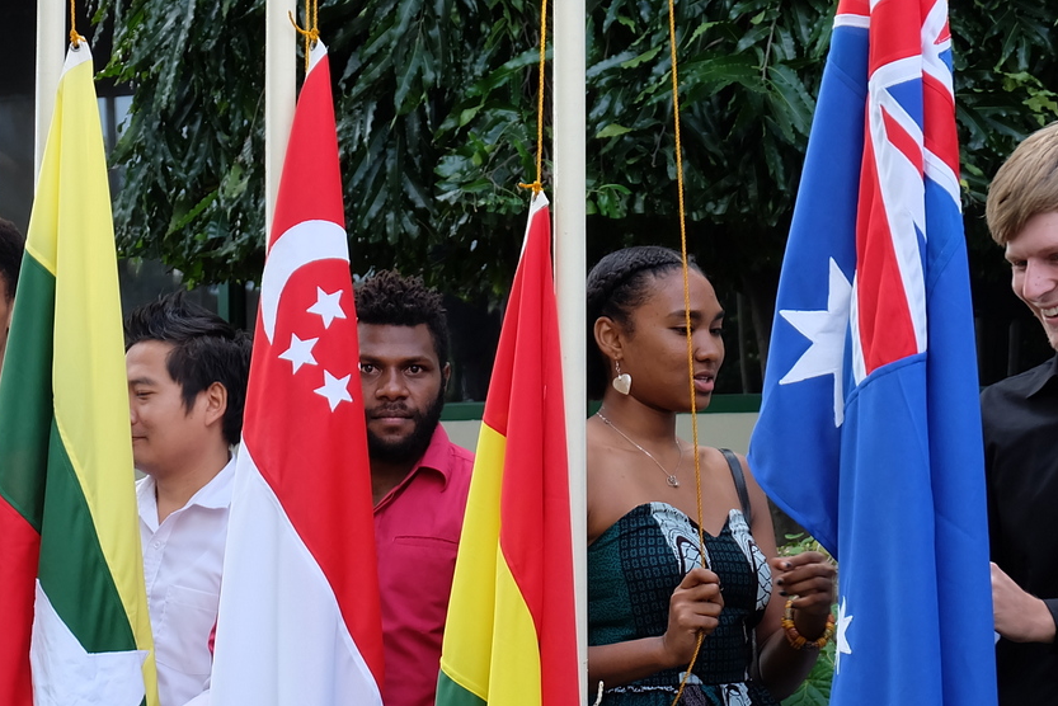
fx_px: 4233
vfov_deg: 9.5
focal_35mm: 144
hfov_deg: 14.1
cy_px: 416
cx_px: 88
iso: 400
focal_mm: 50
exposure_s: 1/150
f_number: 5.6
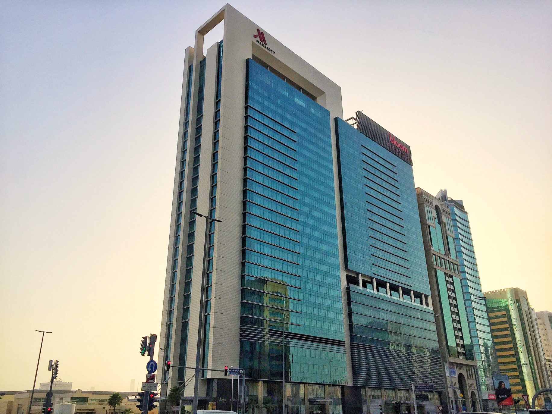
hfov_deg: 61.7
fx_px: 462
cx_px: 276
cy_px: 207
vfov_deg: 48.2
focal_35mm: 29
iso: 32
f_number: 2.2
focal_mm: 4.15
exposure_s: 1/2825
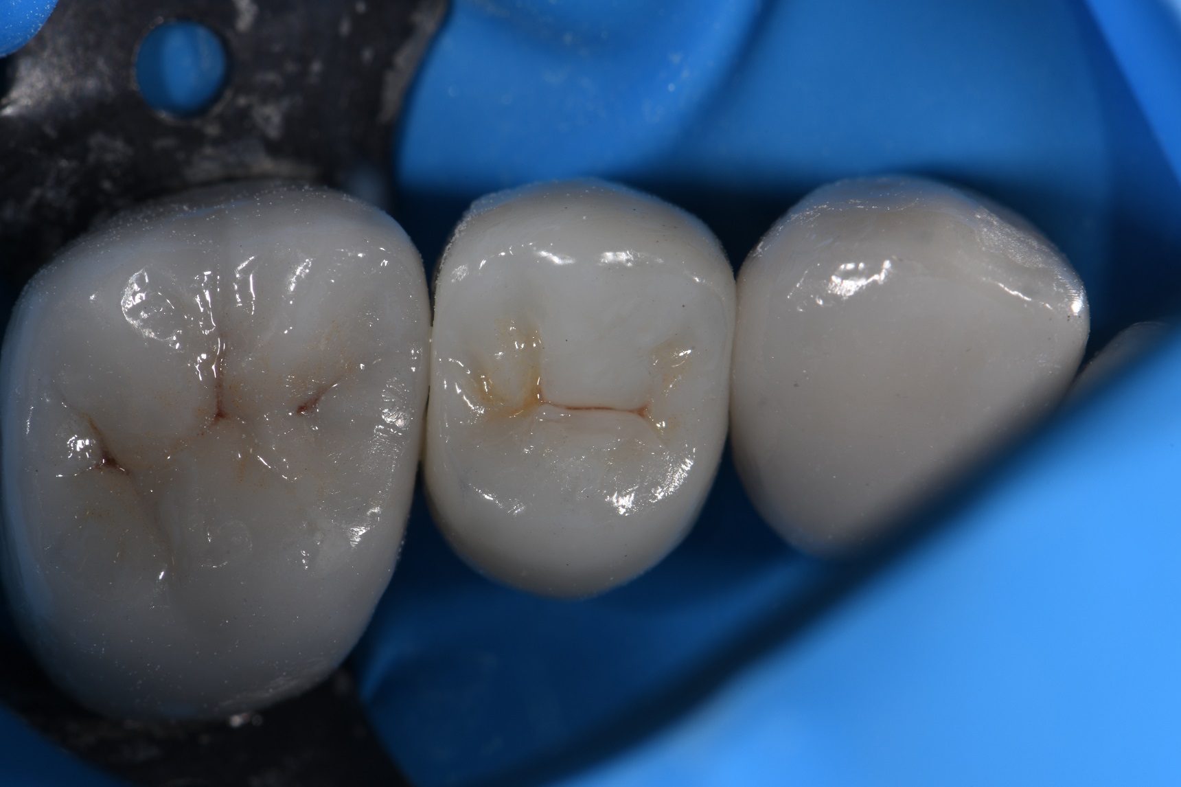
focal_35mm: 126
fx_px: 4132
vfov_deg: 10.9
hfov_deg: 16.3
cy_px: 394
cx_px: 590
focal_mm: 105
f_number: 32
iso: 200
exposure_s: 1/160
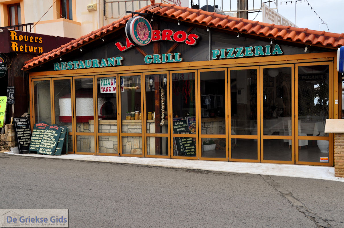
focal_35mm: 42
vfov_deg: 31.8
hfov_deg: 46.4
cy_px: 114
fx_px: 401
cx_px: 172
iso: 200
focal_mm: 28
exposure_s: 1/125
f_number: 10
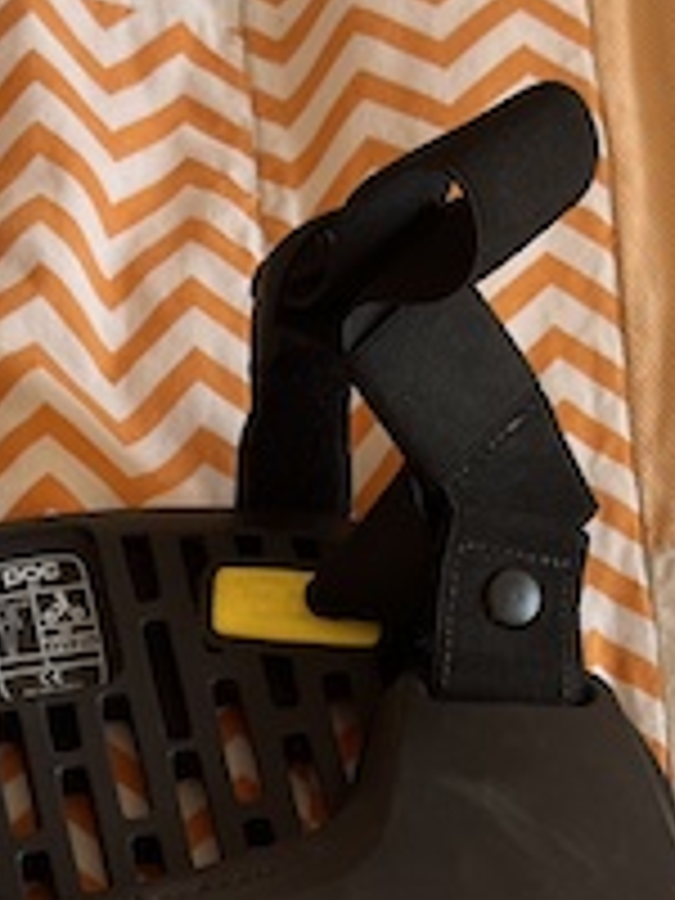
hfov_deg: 14.2
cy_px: 1503
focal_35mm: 104
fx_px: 2704
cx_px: 144
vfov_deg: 16.5
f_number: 1.6
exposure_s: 1/133
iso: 32
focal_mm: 5.1
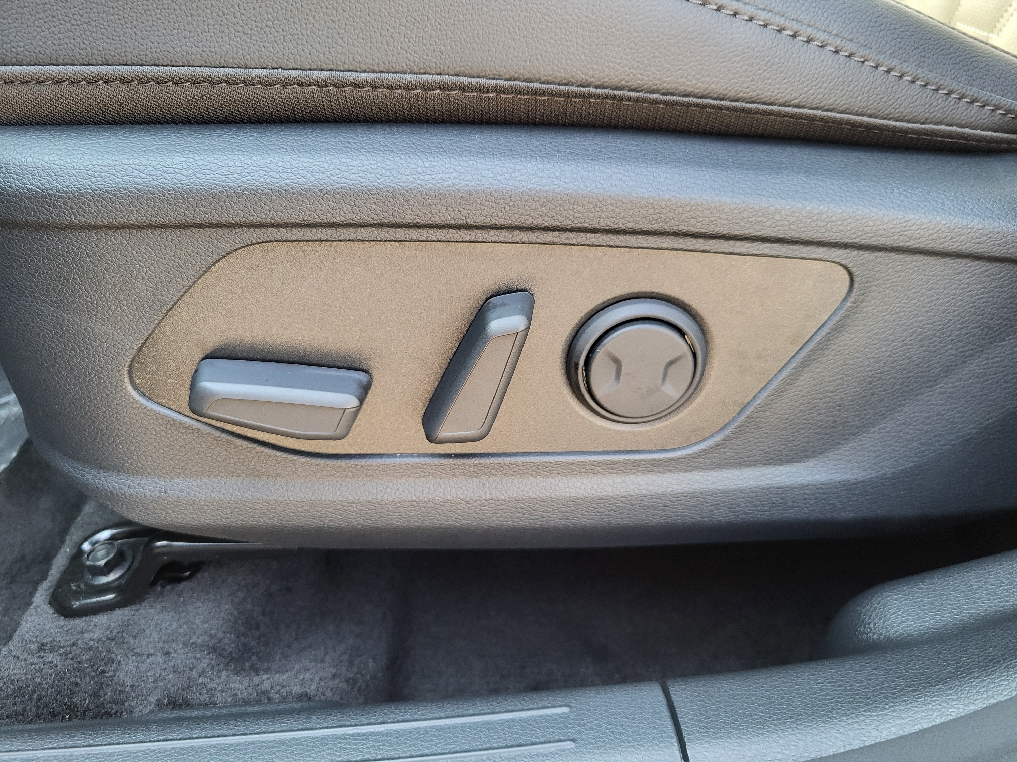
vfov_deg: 53.1
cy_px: 381
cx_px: 508
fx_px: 764
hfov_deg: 67.3
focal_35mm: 26
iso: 320
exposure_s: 1/120
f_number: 1.8
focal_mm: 5.4
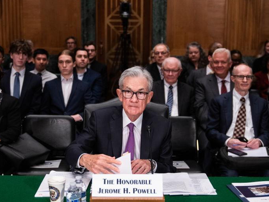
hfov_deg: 34.4
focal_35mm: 56
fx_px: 435
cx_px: 133
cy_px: 98
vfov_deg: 26.1
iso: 3200
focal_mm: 39
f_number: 2.8
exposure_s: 1/400
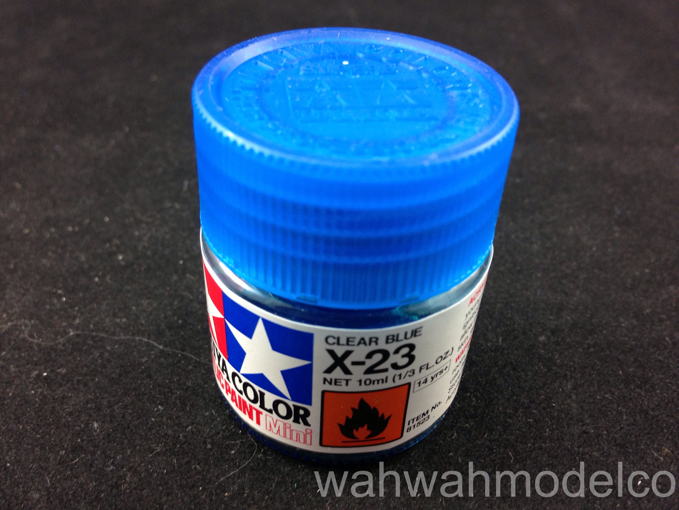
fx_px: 647
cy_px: 255
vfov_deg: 42.9
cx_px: 340
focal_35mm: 33
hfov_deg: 55.4
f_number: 2.4
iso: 125
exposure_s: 1/20
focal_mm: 4.13
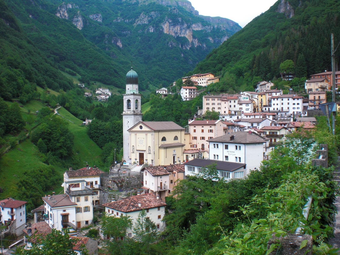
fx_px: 373
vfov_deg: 37.7
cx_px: 170
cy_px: 128
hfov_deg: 49.0
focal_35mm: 38
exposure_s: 1/100
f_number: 5.6
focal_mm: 6.3
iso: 64
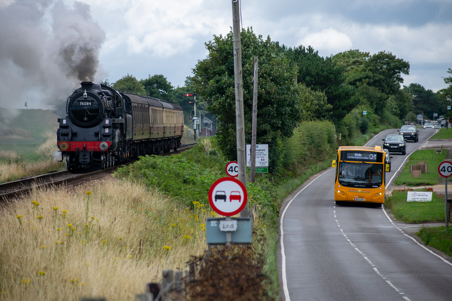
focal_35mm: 218
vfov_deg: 6.3
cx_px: 226
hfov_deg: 9.5
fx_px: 2731
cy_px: 150
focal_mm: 145
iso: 100
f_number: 4.8
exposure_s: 1/500
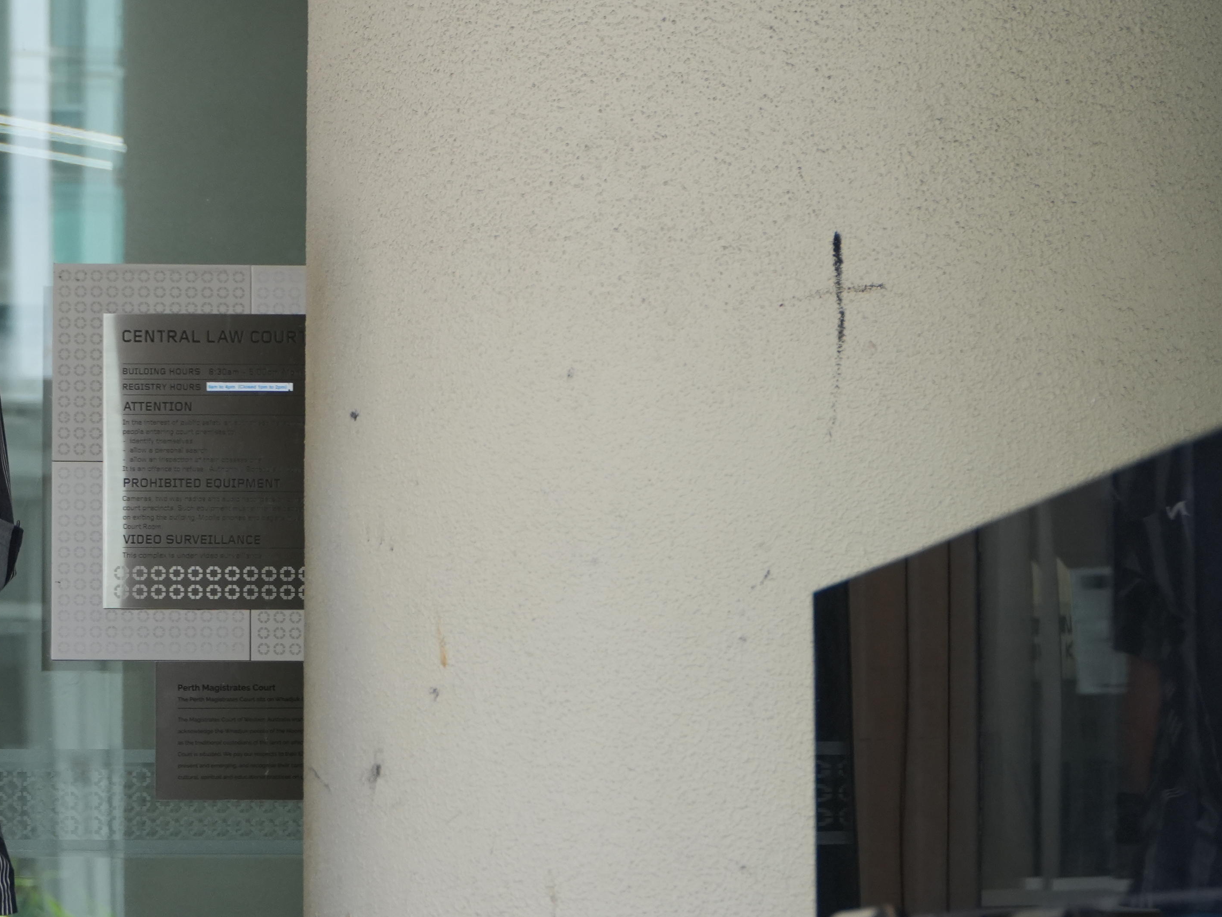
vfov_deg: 8.2
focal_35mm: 181
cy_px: 682
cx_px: 260
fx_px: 6384
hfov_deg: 10.9
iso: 640
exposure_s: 1/320
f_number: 4
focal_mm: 71
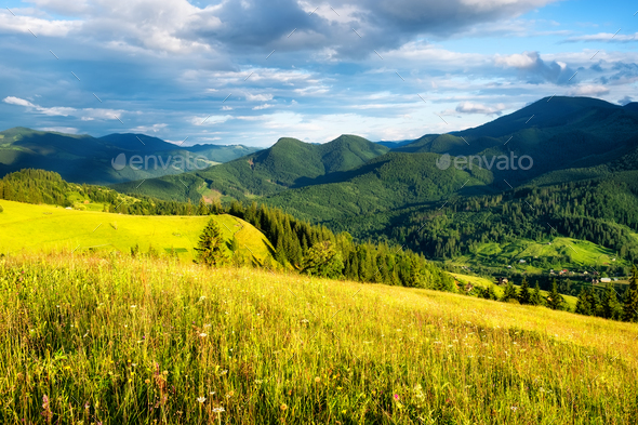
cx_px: 319
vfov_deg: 41.1
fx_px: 567
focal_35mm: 32
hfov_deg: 58.7
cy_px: 212
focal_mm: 21.4
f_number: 8
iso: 200
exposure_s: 1/180
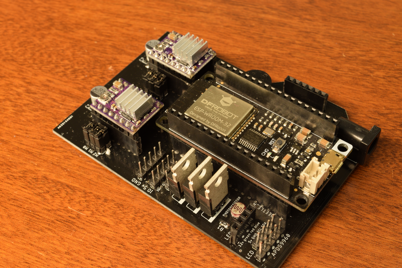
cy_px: 134
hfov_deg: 35.0
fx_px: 637
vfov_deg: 23.8
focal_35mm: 57
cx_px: 201
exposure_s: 1/1.6
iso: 200
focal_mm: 38
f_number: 14
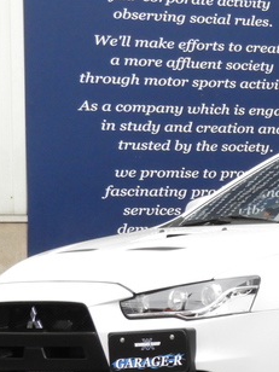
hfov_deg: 4.9
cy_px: 169
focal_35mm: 299
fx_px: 3213
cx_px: 430
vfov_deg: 6.6
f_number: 5
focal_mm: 20.6
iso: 400
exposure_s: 1/30
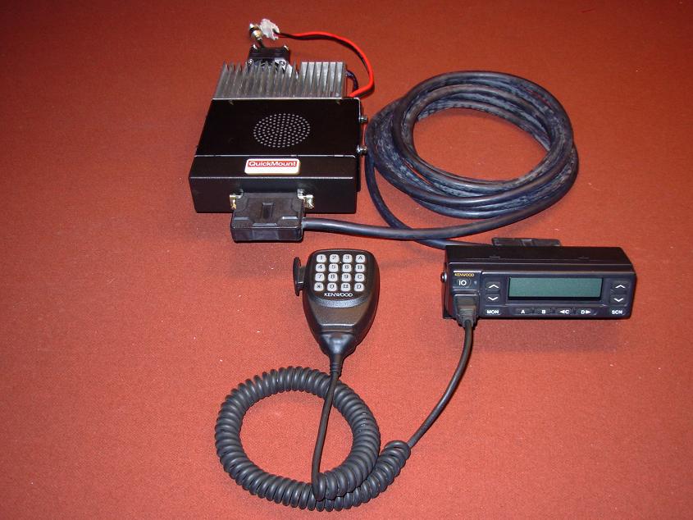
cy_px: 260
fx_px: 761
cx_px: 346
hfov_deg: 49.0
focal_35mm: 38
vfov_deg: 37.7
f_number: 2.9
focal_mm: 6.3
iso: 50
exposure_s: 1/32
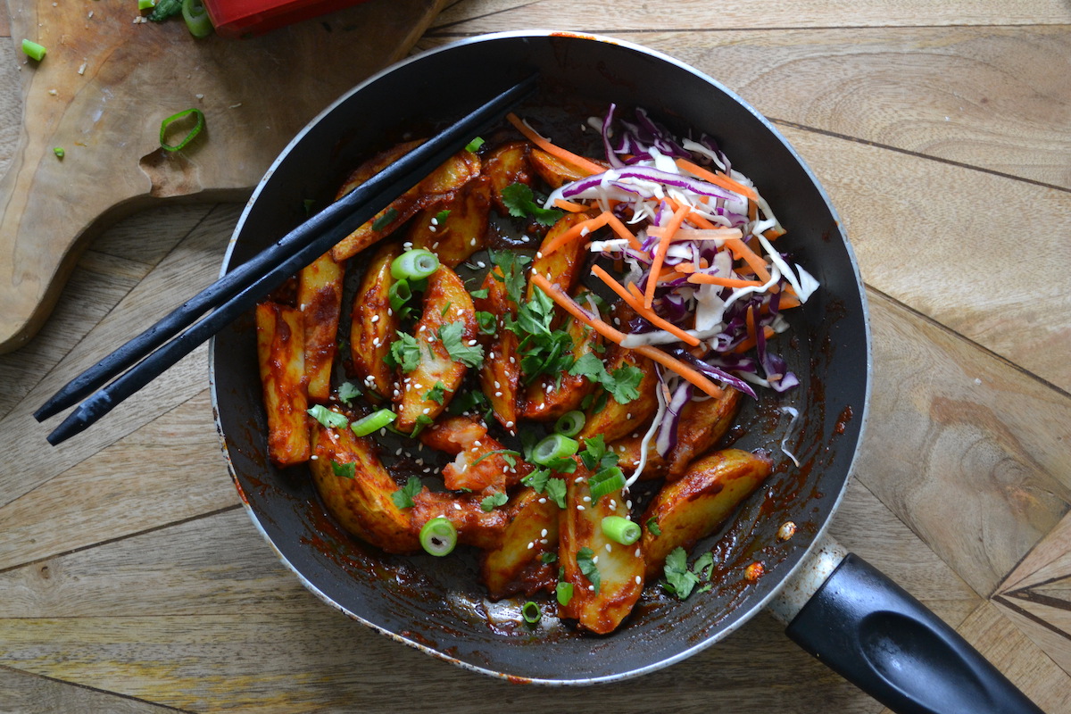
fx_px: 1696
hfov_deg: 35.1
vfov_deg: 23.8
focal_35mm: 57
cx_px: 536
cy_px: 357
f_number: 5
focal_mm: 38
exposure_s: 1/60
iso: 1000
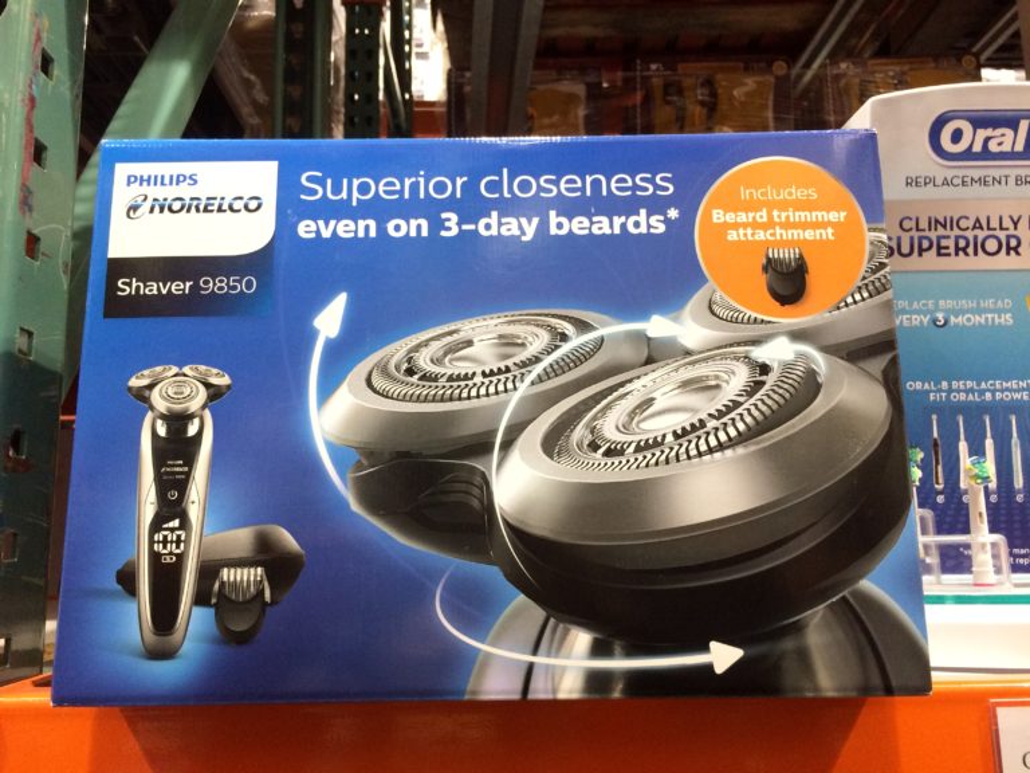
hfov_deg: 61.7
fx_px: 863
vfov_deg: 48.2
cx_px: 515
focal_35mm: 29
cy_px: 386
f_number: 2.2
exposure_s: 1/30
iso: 160
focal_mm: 4.15
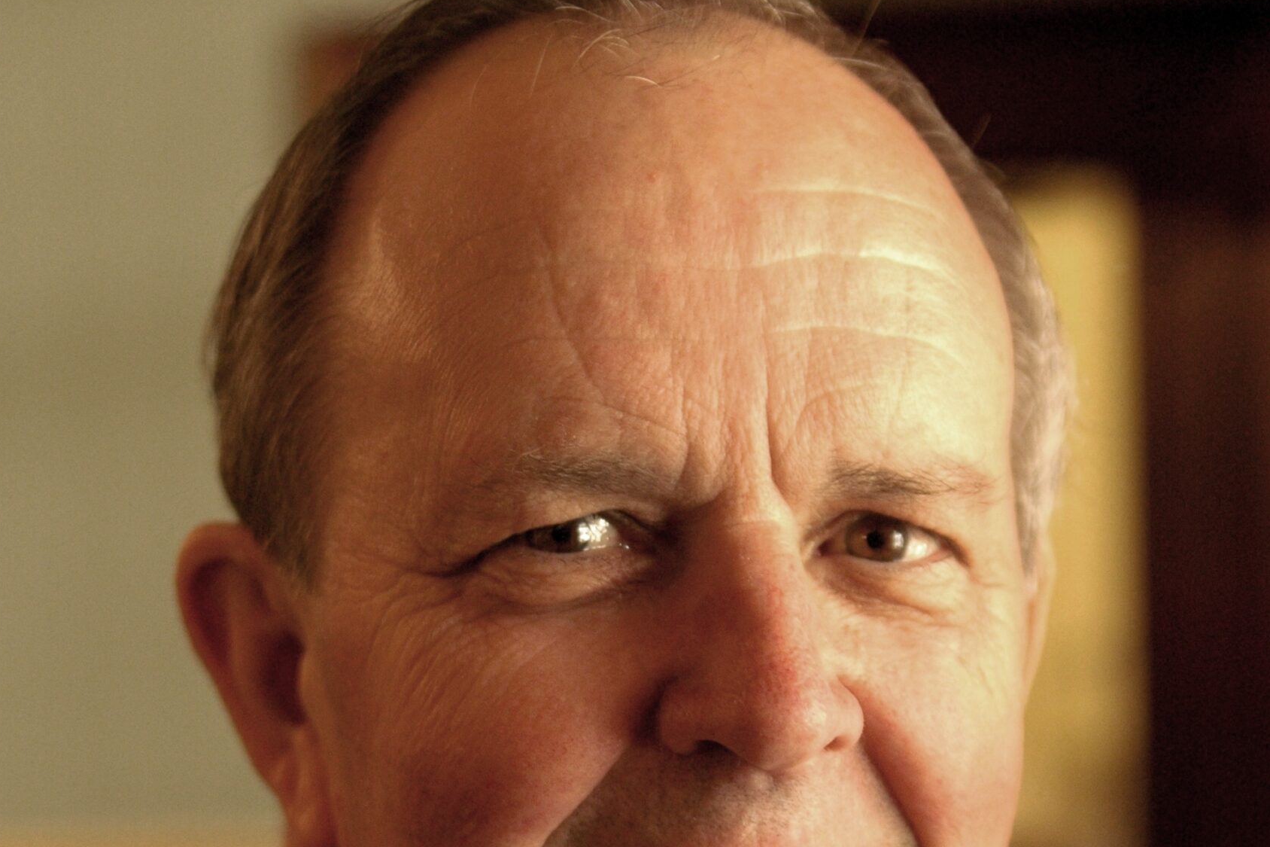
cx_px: 630
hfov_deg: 20.4
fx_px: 3527
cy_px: 787
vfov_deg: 13.5
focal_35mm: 100
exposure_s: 1/50
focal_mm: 44
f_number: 2.8
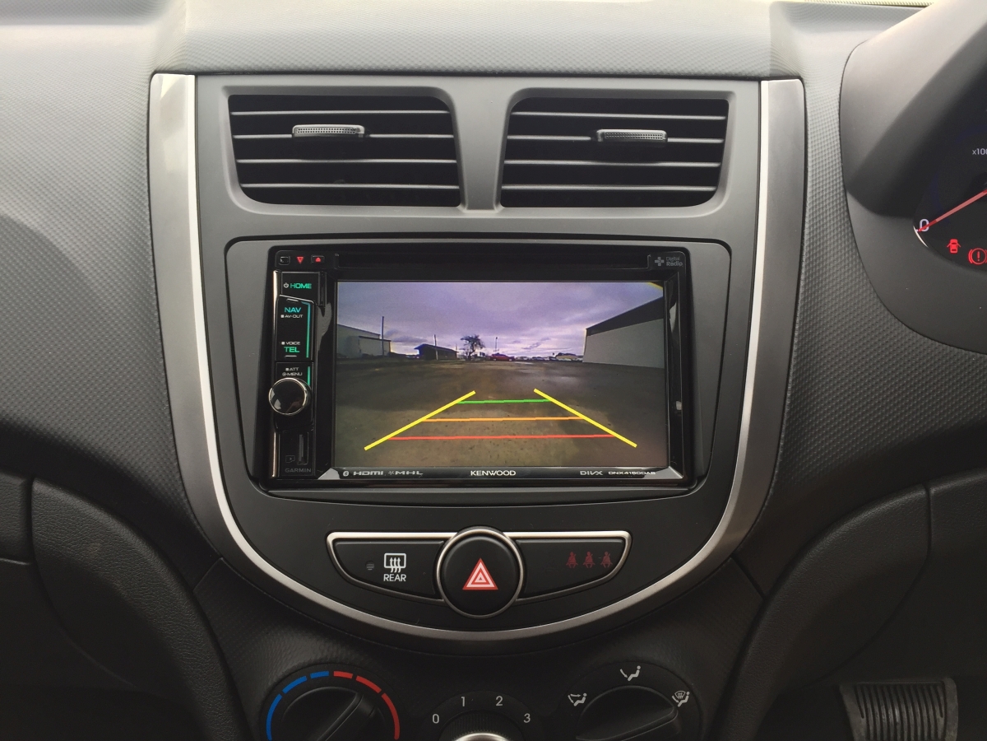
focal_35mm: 29
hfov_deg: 61.7
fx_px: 827
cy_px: 370
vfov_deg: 48.2
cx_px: 494
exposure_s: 1/50
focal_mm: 4.15
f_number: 2.2
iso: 40
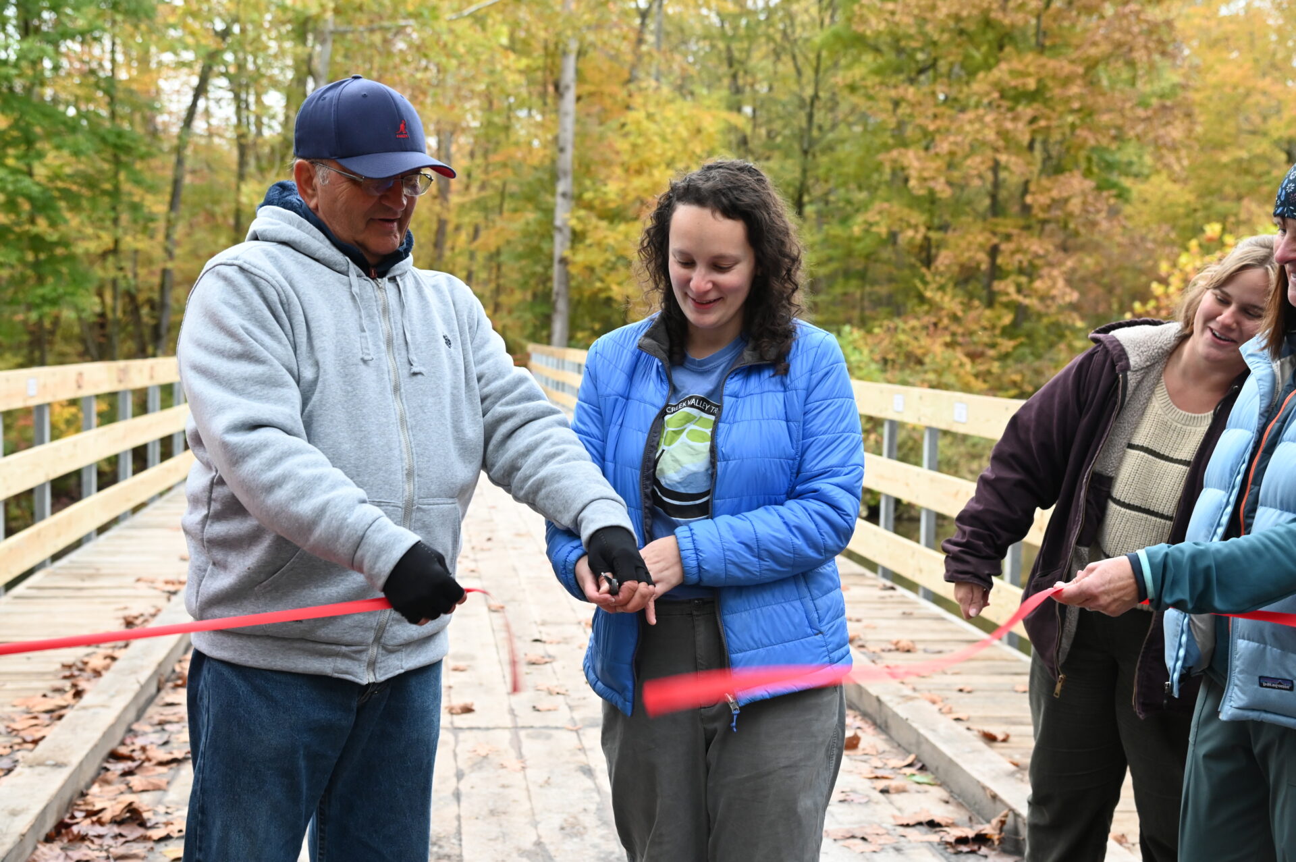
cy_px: 431
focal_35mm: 50
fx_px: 1799
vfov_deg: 27.0
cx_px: 648
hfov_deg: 39.6
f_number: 5.6
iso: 2500
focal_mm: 50
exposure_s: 1/50
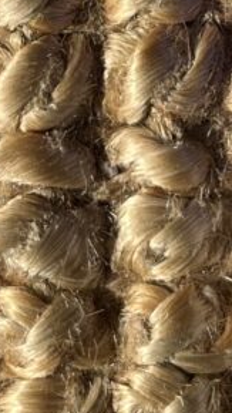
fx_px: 1641
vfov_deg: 13.7
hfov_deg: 8.0
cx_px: 279
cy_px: -147
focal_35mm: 150
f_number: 1.6
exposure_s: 1/1355
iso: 50
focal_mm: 5.1
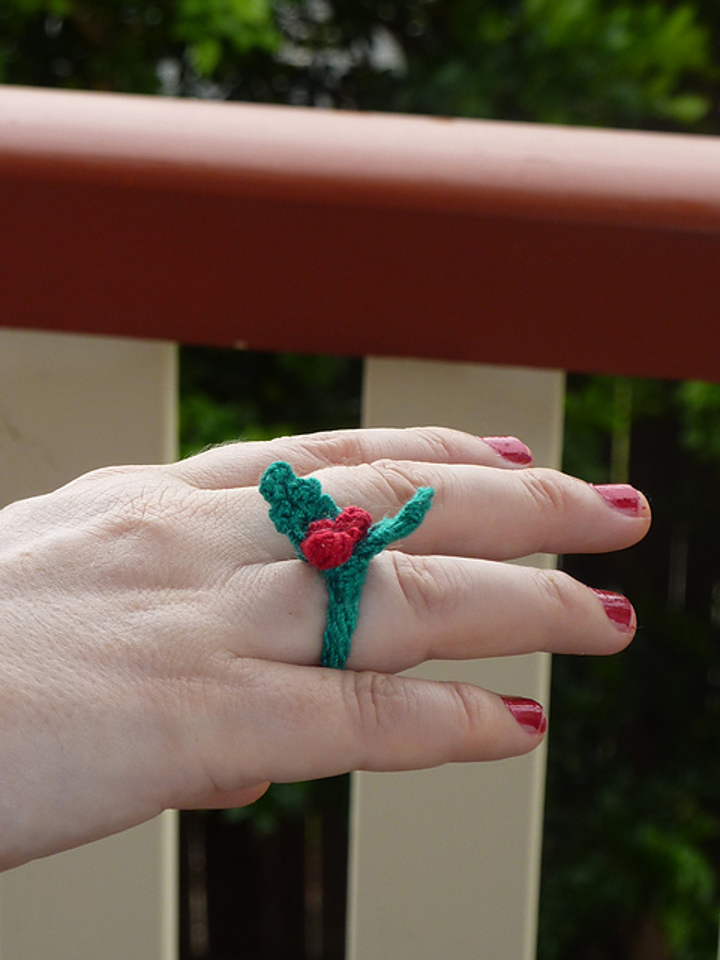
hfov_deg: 10.7
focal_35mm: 139
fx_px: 3855
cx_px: 360
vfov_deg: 14.2
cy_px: 480
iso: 100
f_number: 4.3
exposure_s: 1/40
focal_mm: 15.8
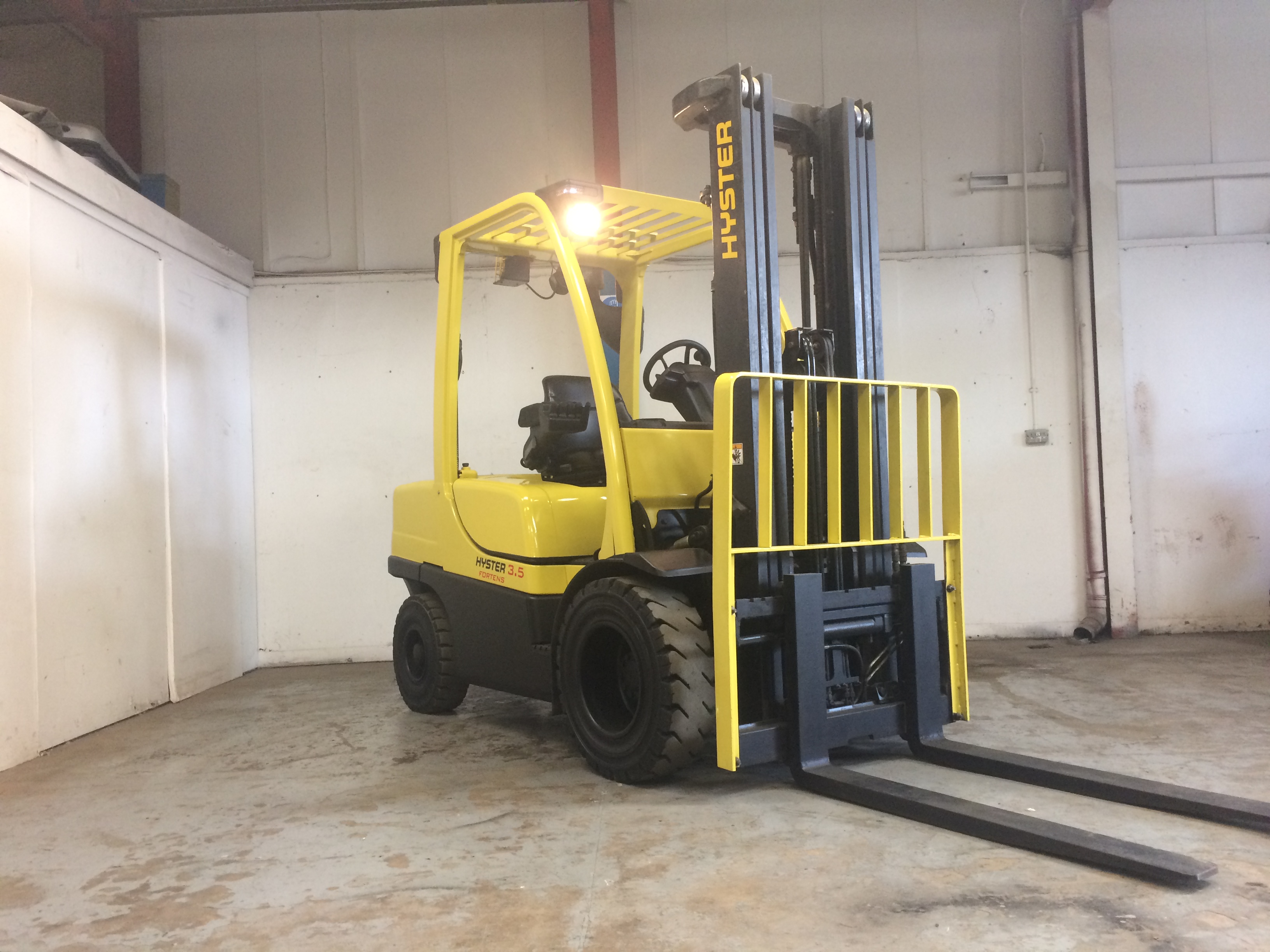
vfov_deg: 48.2
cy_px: 476
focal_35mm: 29
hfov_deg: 61.7
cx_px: 635
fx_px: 1064
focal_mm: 4.15
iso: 80
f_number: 2.2
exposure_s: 1/33
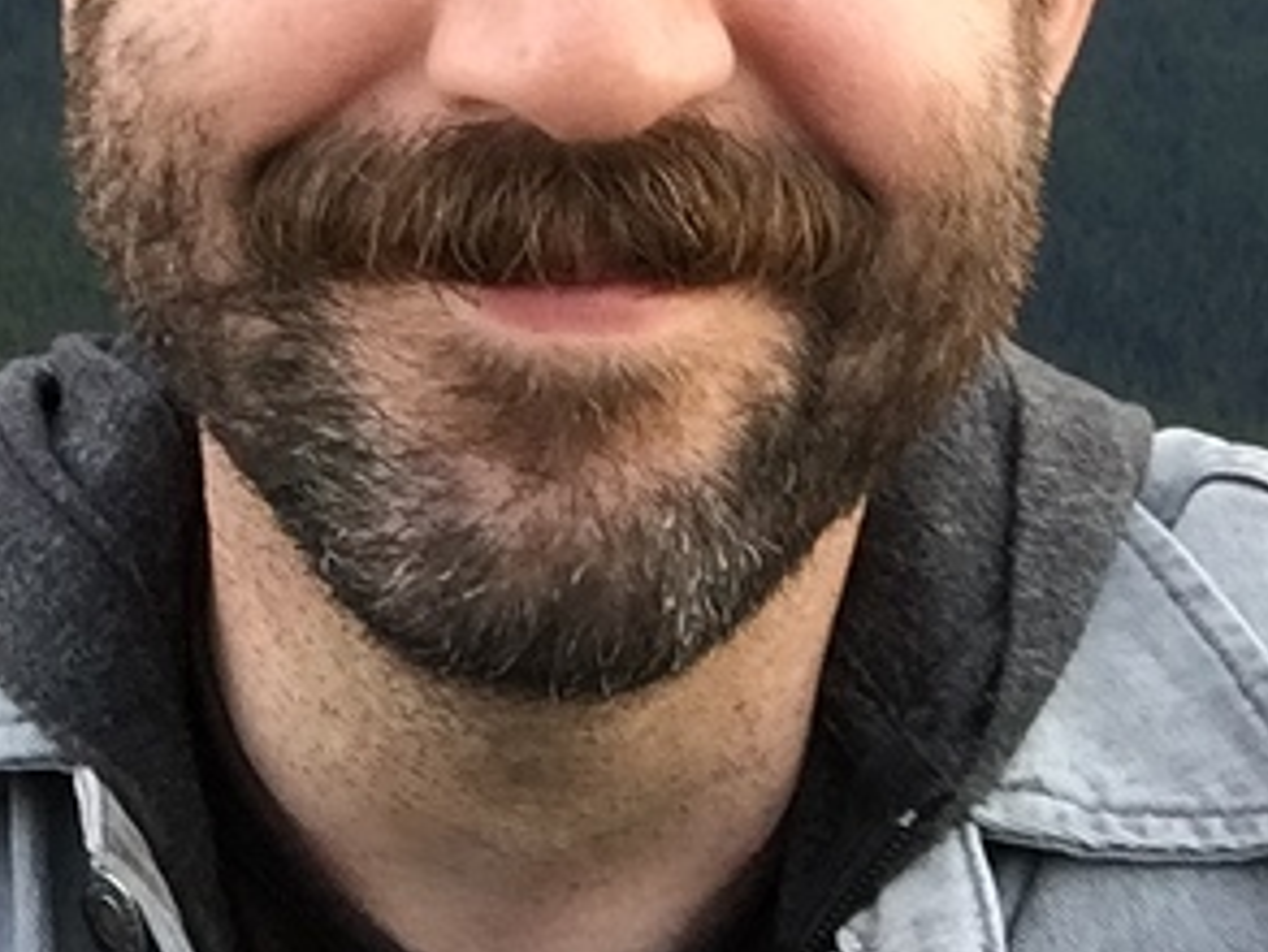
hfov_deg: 26.3
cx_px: 498
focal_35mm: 74
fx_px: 2712
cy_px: -54
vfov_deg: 19.2
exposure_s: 1/120
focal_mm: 2.65
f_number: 2.2
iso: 50
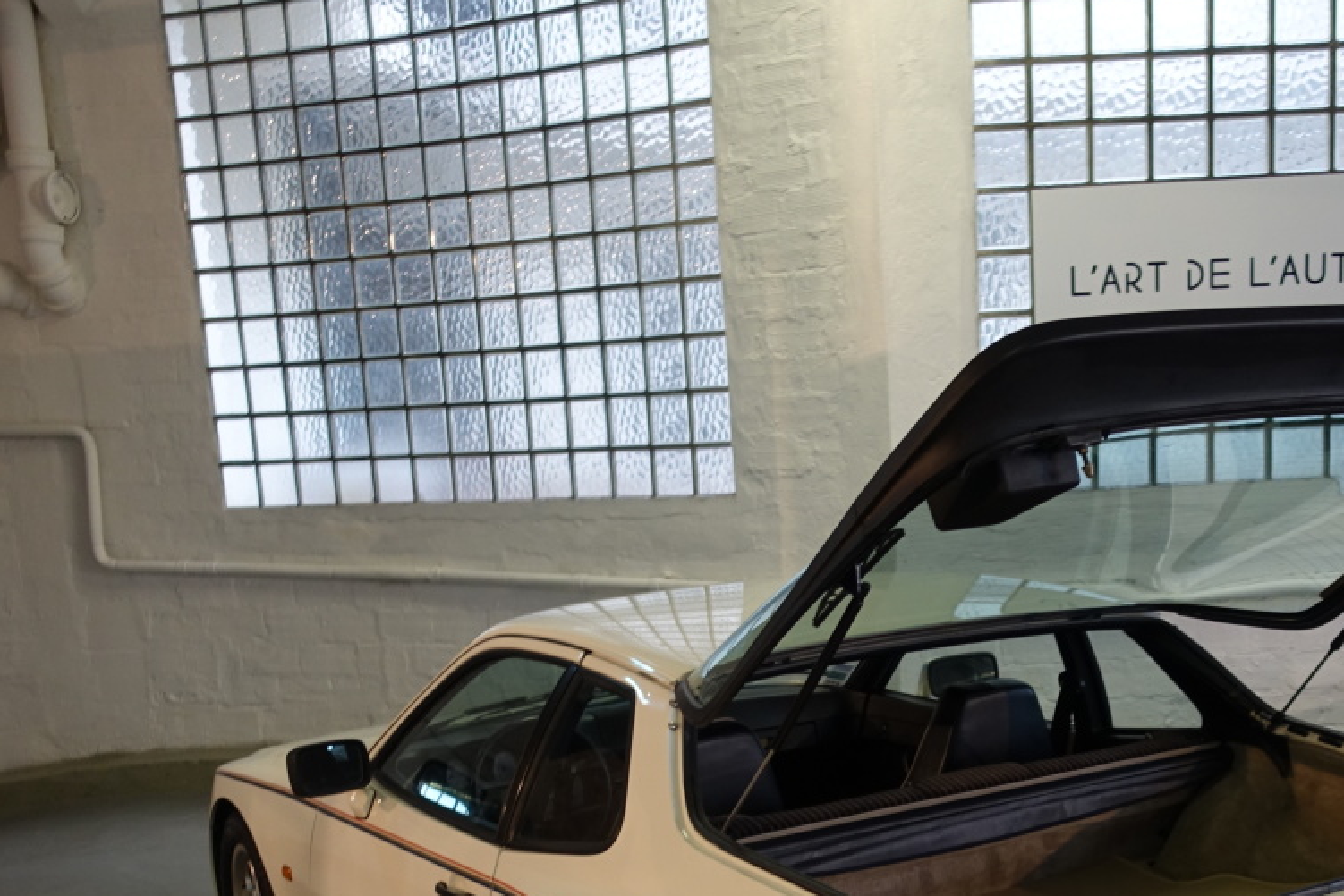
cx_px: 857
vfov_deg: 28.7
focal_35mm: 45
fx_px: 1680
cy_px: 802
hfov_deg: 43.2
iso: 250
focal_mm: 8.8
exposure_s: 1/30
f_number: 1.8
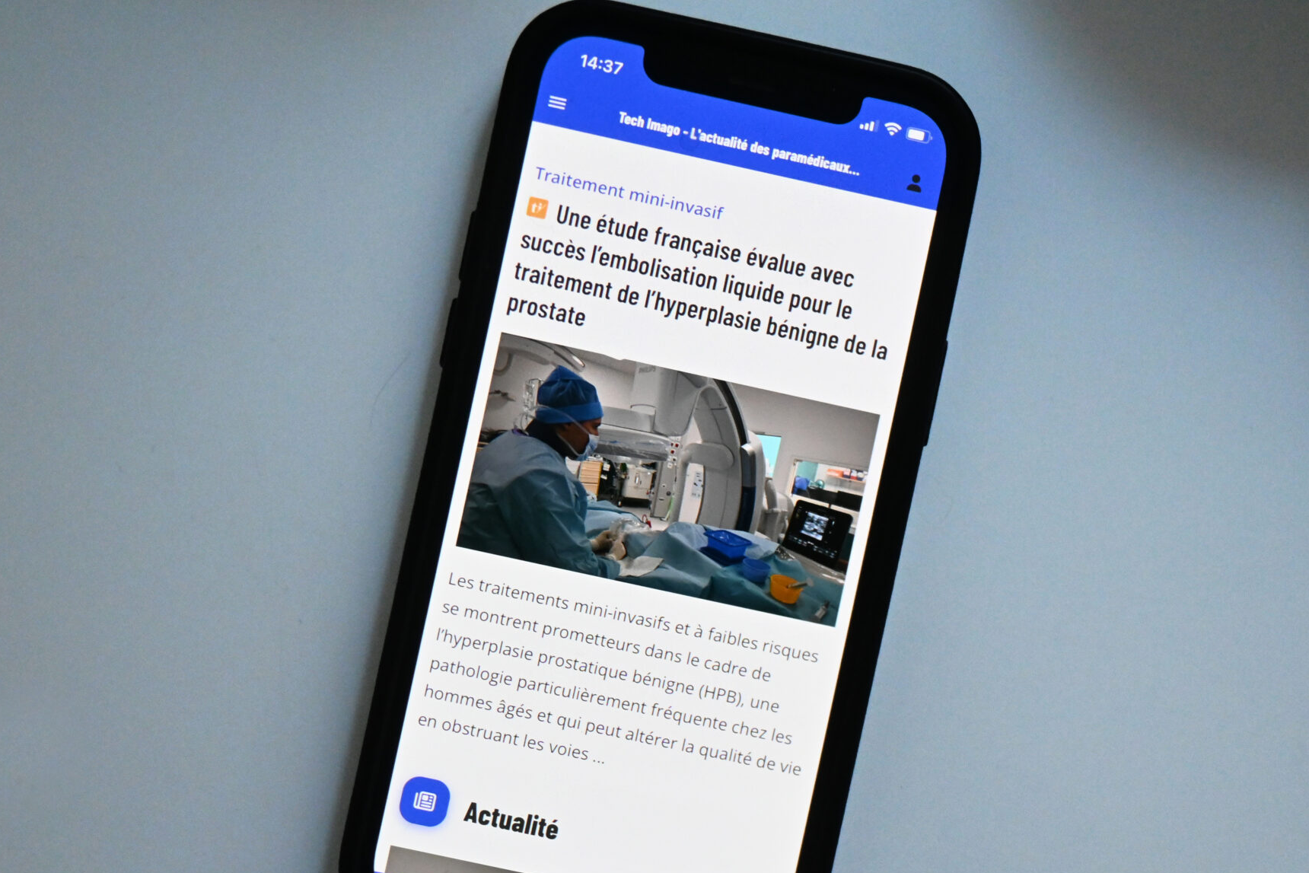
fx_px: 2354
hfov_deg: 31.1
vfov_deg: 21.0
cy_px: 540
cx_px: 665
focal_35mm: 65
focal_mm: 29
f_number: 4.8
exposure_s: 1/125
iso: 1600
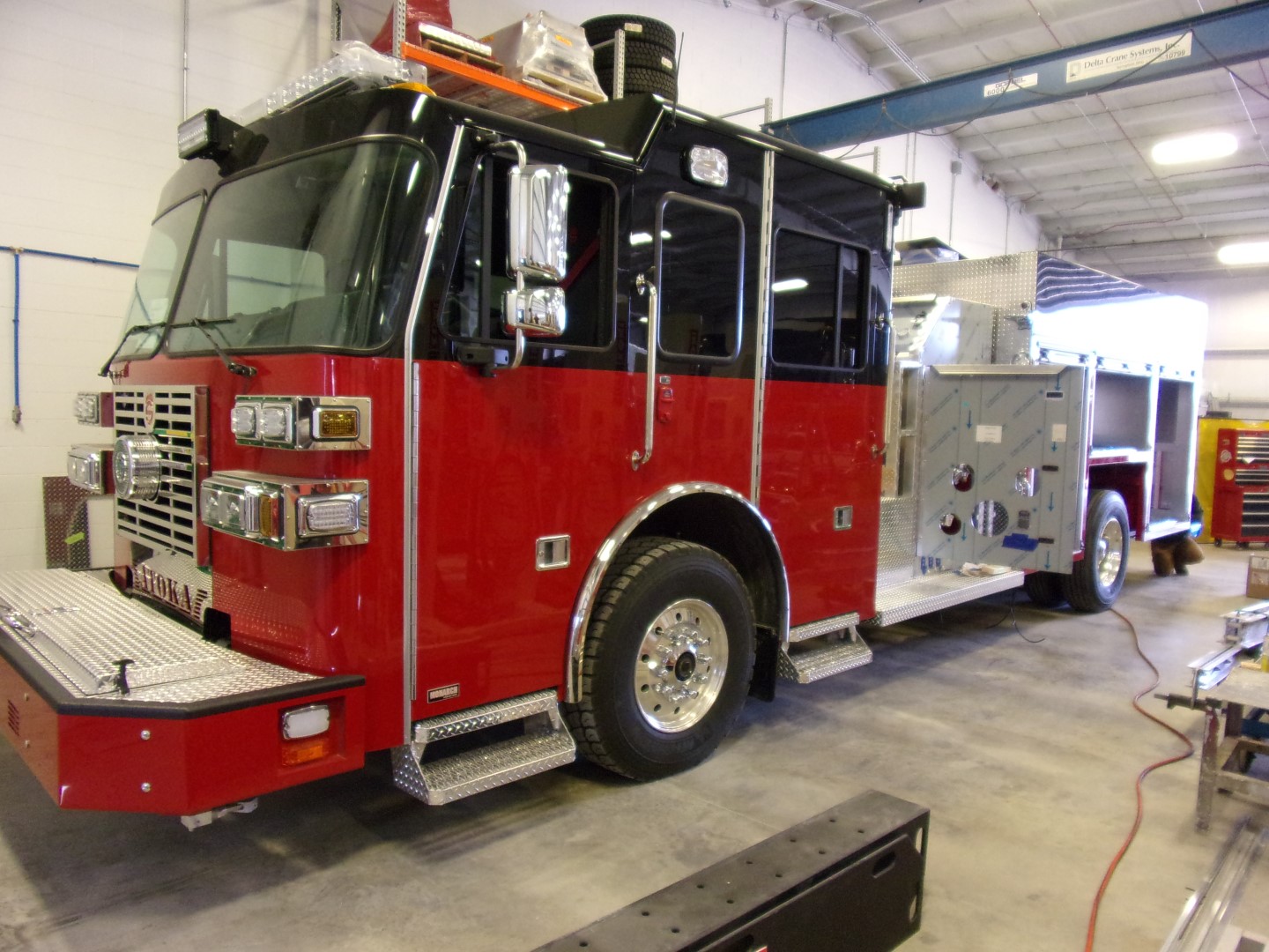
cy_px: 476
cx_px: 634
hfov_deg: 71.6
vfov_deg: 56.8
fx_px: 880
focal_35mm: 24
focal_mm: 4.3
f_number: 3.3
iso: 234
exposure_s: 1/34
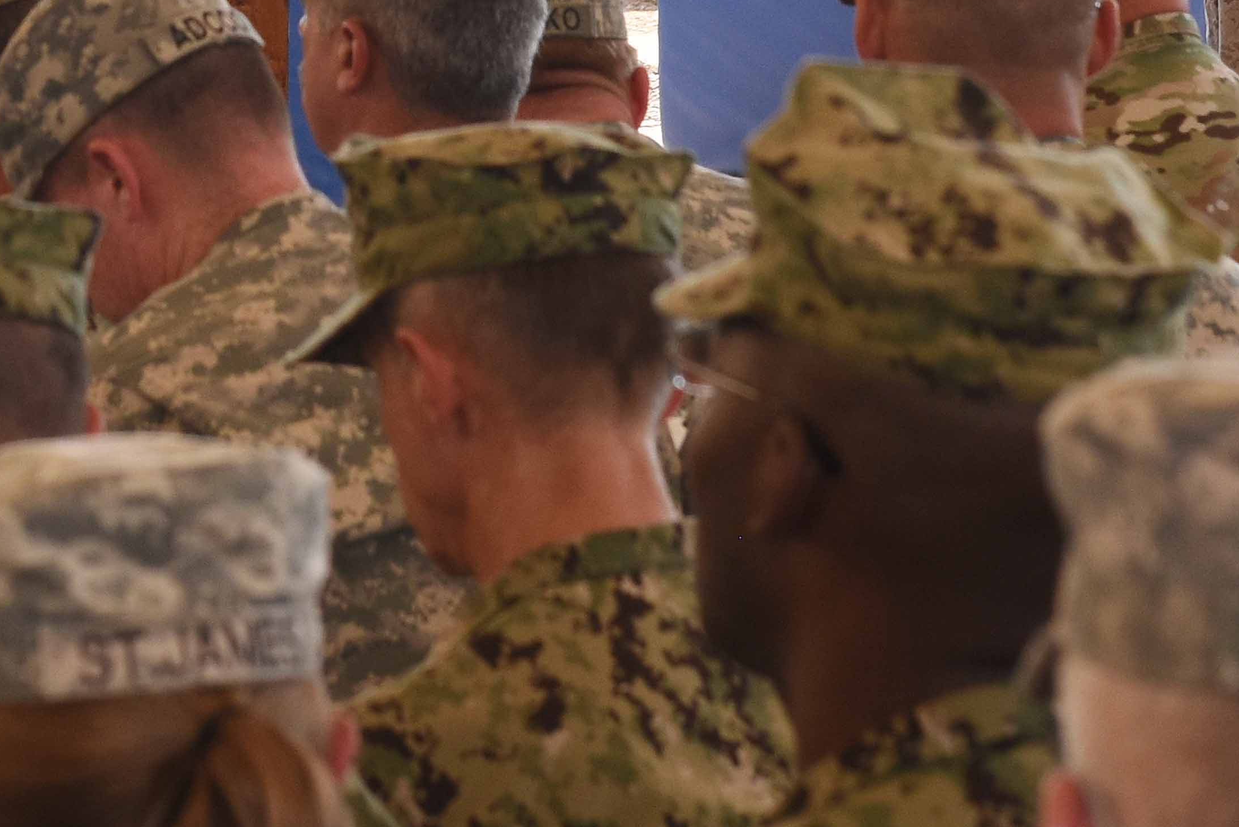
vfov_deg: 5.9
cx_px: 267
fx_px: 8090
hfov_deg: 8.7
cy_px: 312
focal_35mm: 235
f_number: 8
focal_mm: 70
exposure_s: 1/250
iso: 400
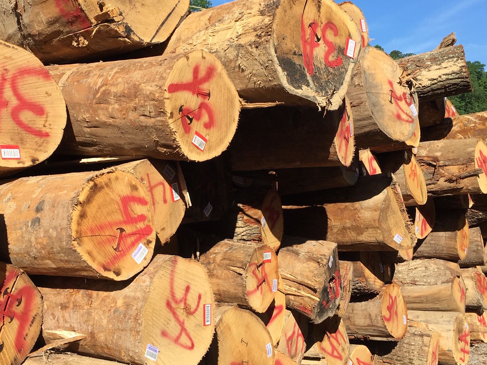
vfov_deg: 34.3
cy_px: 165
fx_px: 591
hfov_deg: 44.7
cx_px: 208
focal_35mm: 42
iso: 25
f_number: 2.2
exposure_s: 1/1012
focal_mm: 4.15
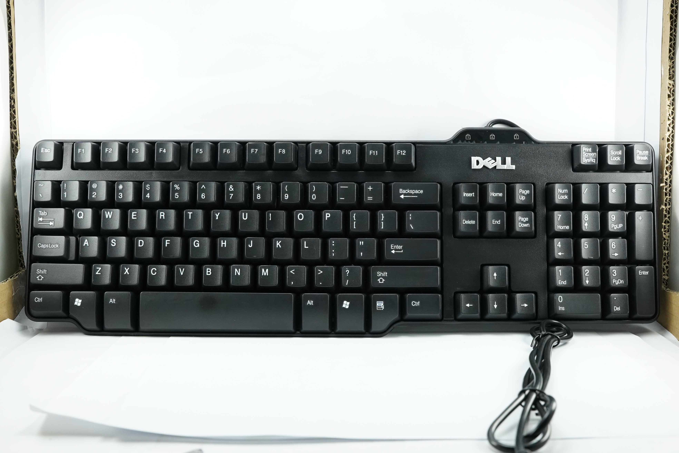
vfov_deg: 31.9
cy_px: 226
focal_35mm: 42
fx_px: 792
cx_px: 340
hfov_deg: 46.4
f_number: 8
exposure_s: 1/500
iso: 1600
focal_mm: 28
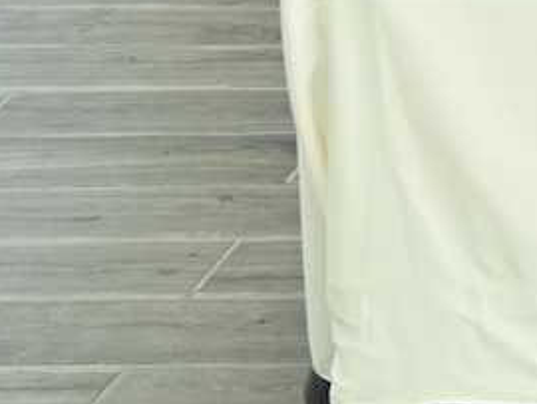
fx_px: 3074
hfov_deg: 8.7
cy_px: -693
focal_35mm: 198
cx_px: 1474
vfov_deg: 6.9
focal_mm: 29
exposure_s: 1/125
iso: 500
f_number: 4
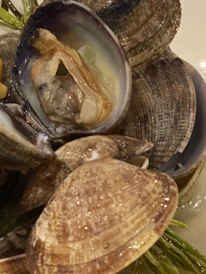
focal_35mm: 153
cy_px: -36
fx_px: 1213
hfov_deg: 9.7
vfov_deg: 12.7
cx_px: 26
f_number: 2
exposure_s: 1/33
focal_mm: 6
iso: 320
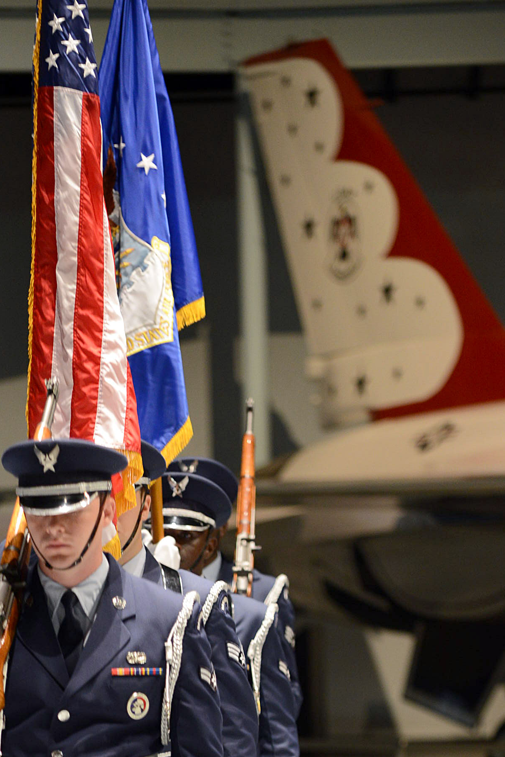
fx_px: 4983
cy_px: 760
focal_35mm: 237
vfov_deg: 8.6
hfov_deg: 5.8
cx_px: 111
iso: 1250
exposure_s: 1/60
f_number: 2.8
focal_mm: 116
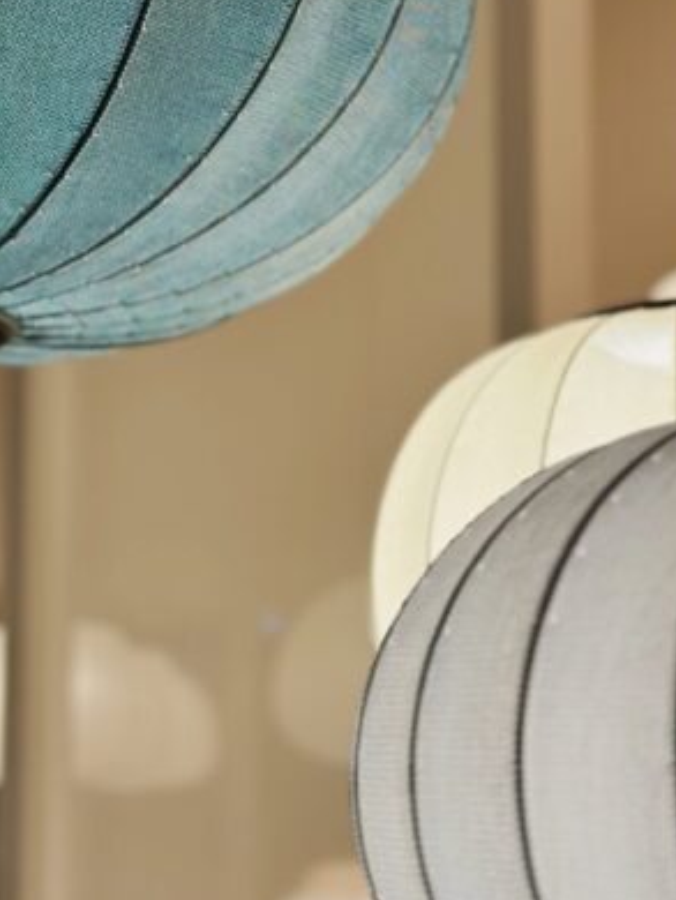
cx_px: 205
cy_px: 220
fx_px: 2133
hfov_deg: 17.9
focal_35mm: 82
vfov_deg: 23.6
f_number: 1.78
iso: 160
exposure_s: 1/100
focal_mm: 6.86
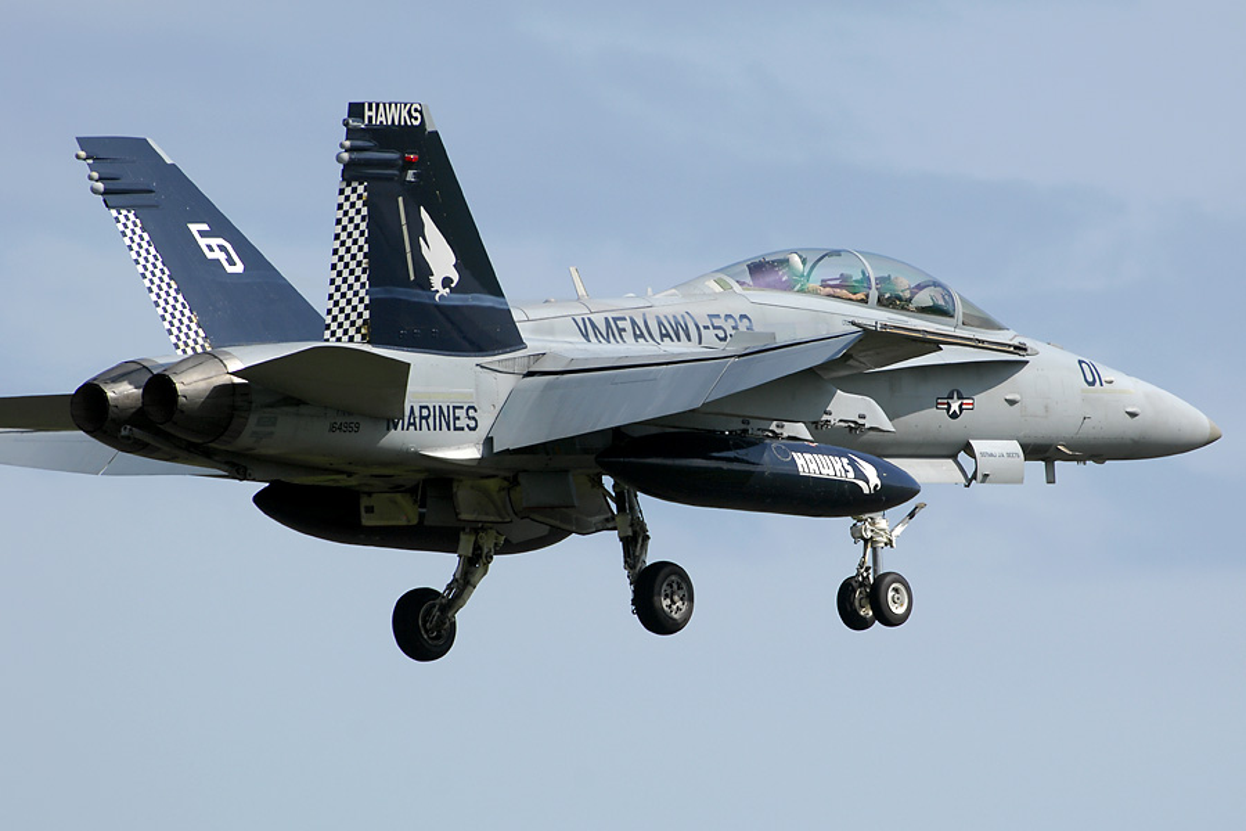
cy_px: 416
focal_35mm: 660
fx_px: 22842
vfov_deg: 2.1
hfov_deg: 3.1
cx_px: 623
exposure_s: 1/800
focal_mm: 440
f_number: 5.6
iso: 200
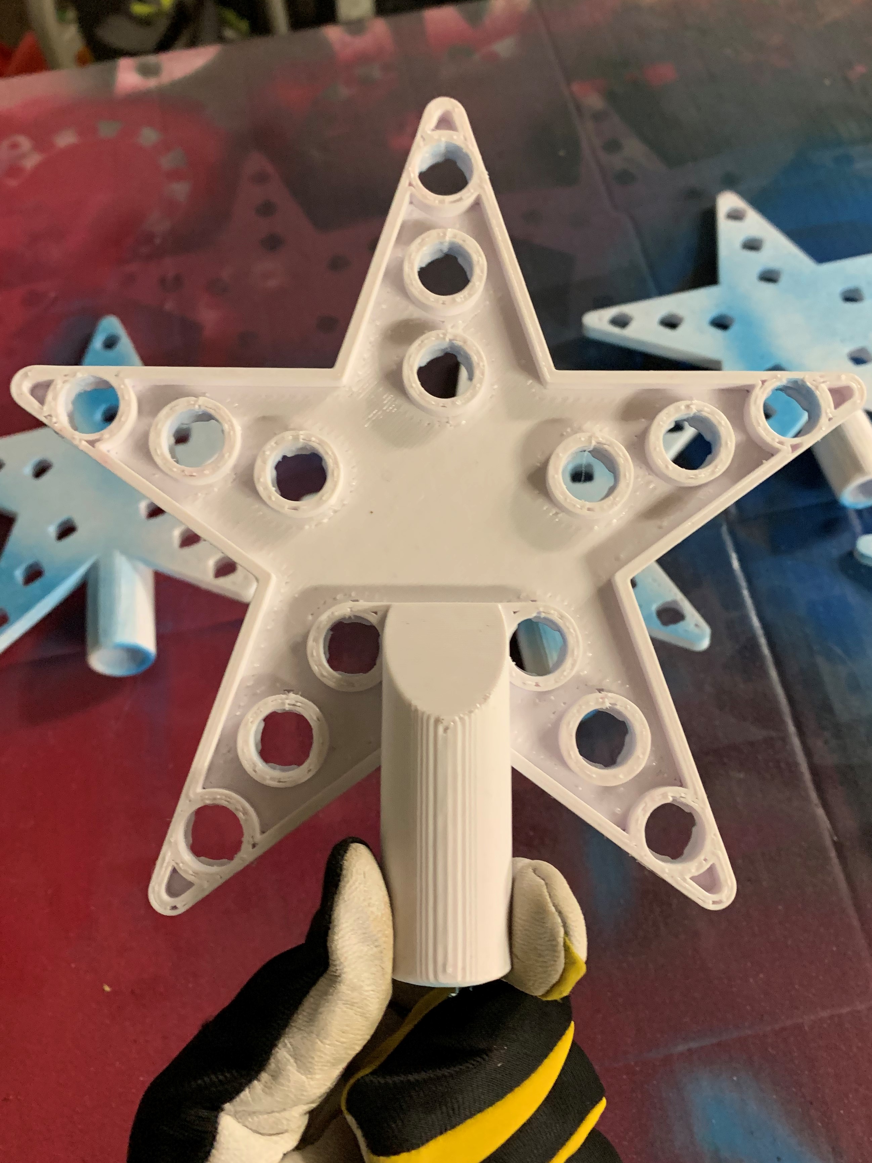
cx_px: 436
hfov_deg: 53.1
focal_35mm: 26
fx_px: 873
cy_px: 582
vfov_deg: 67.3
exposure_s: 1/33
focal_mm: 4.25
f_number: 1.8
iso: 400
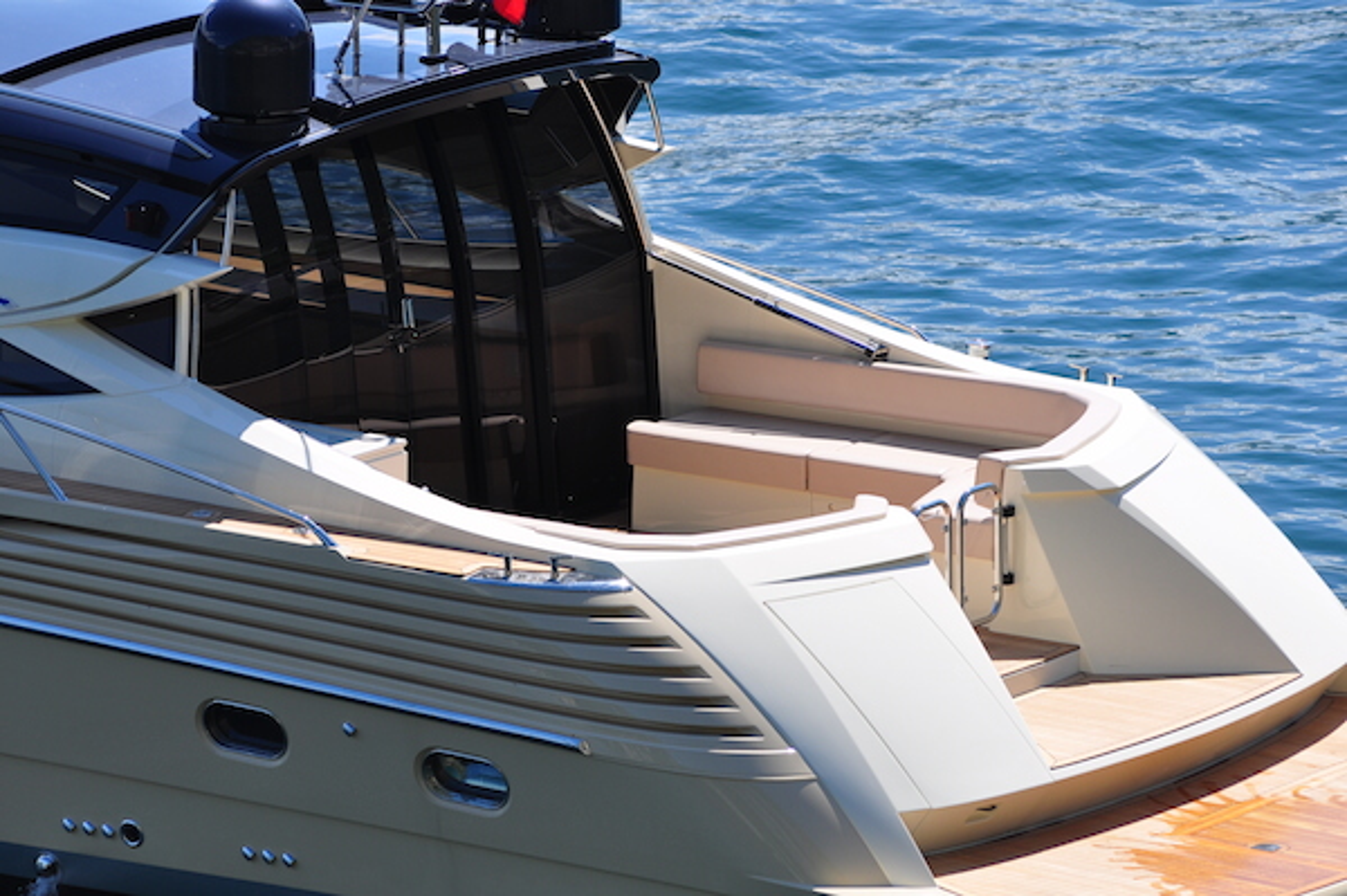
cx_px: 674
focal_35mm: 255
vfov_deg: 5.4
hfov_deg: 8.1
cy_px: 448
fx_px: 9533
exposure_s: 1/1600
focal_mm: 170
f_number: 5
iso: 200
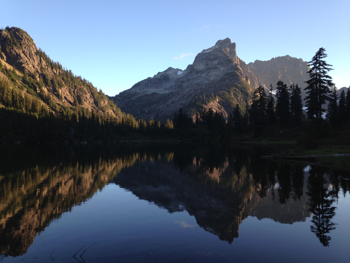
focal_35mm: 33
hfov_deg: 55.4
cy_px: 132
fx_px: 334
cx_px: 175
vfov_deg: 42.9
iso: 50
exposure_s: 1/218
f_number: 2.4
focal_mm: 4.12
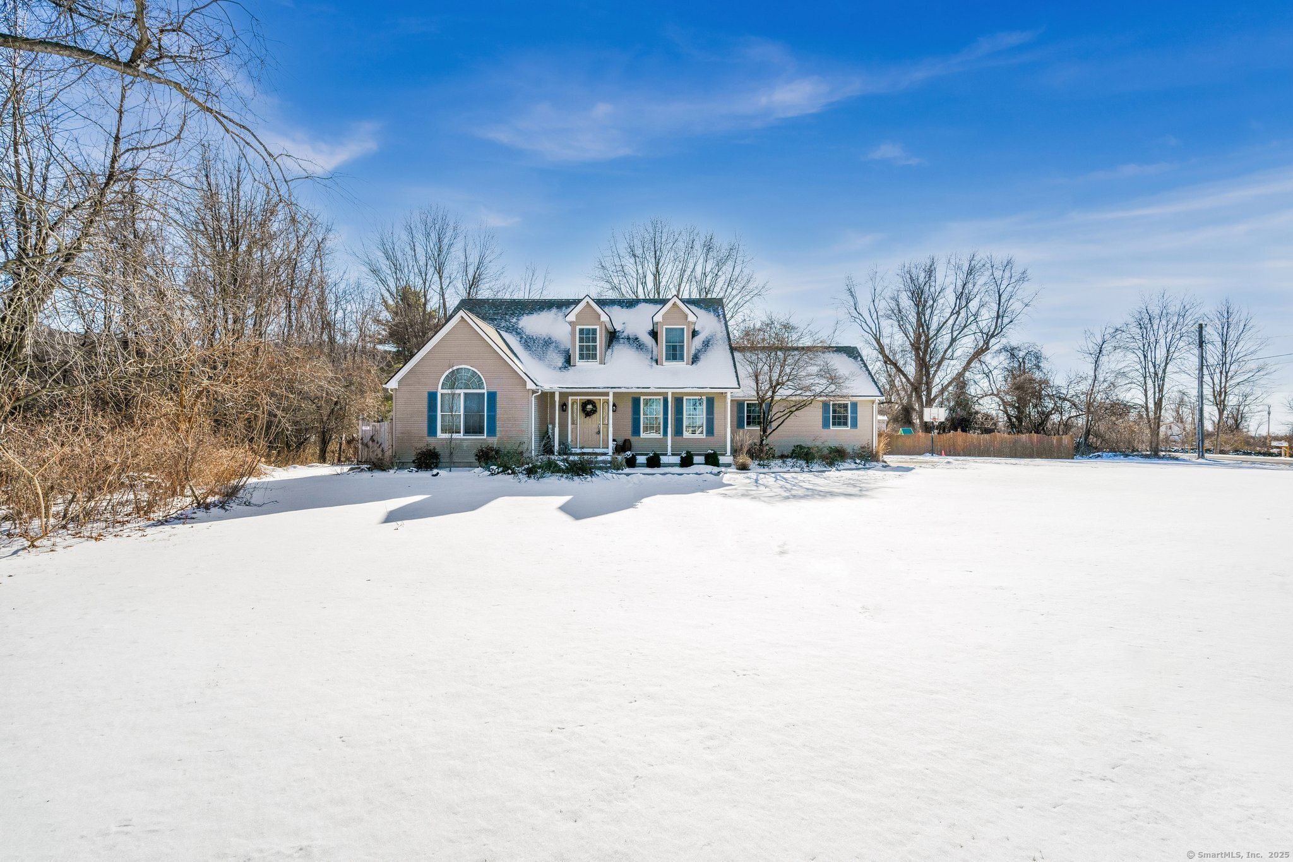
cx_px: 646
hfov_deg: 96.7
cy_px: 431
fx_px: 575
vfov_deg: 73.7
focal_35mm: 16
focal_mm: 16
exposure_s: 1/1600
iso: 250
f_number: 9
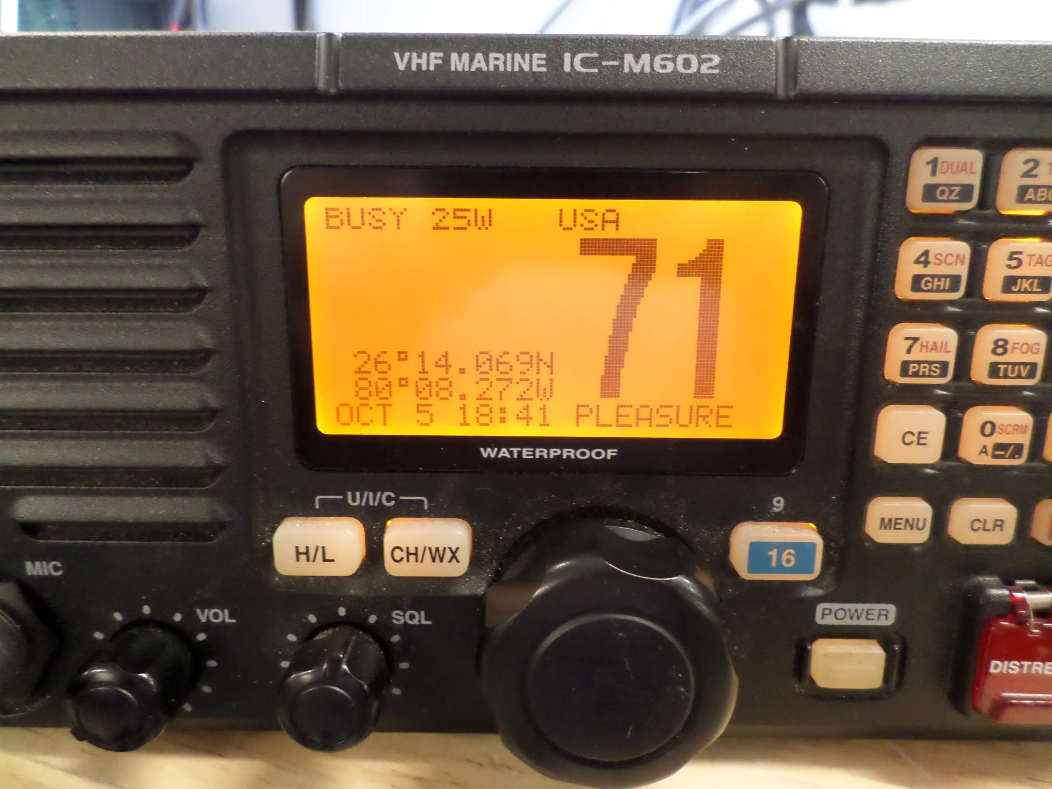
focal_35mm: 25
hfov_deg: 69.4
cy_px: 394
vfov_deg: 54.9
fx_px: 760
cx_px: 526
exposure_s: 1/30
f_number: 2.5
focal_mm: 4.5
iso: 400
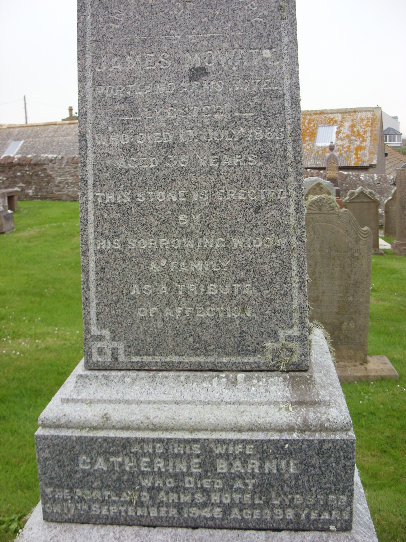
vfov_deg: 41.2
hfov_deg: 31.5
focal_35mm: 46
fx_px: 719
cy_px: 271
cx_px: 203
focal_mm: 7.6
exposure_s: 1/67
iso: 50
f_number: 2.9
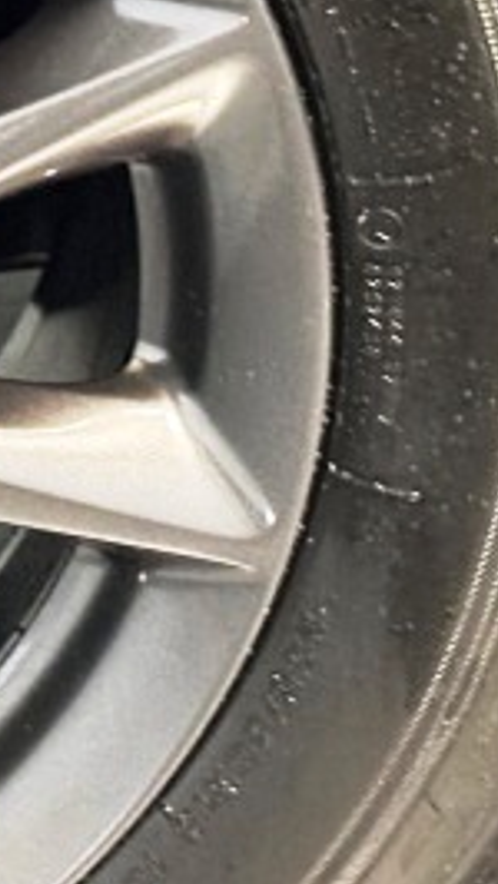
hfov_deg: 5.8
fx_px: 4710
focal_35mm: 201
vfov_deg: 10.7
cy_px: 249
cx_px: -684
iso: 640
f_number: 1.78
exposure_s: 1/24
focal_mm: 6.86
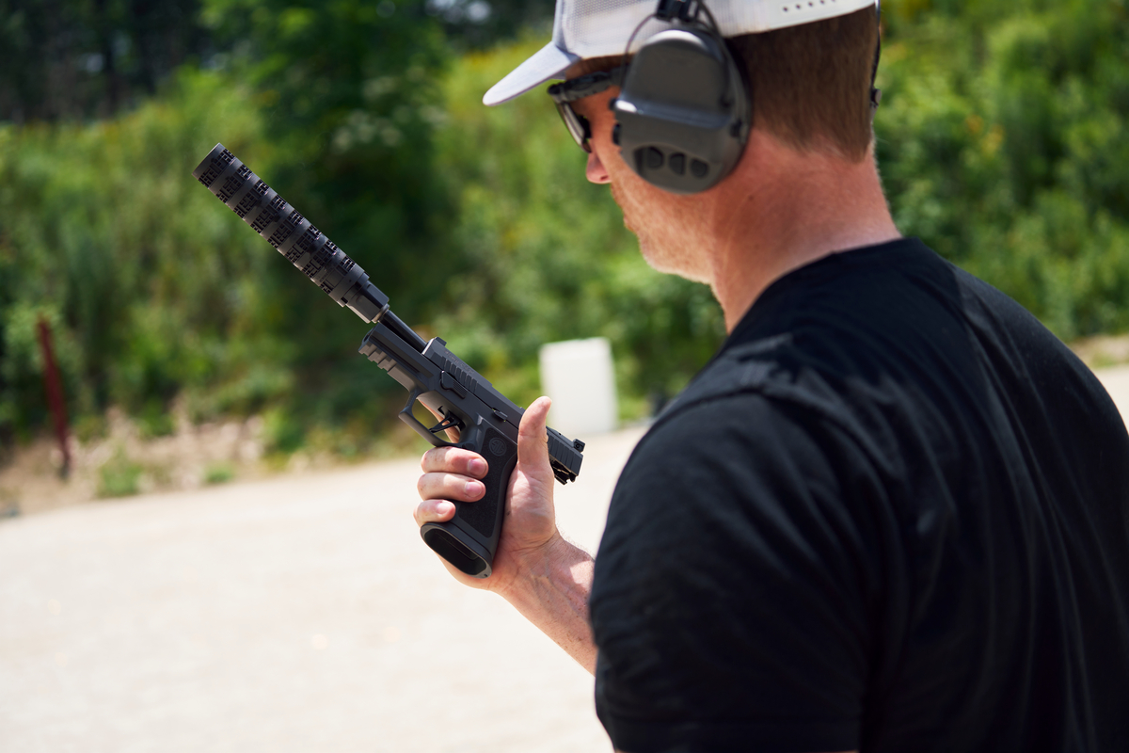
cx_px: 564
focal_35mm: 70
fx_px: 2195
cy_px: 376
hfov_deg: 28.8
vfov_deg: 19.5
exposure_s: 1/640
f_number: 4
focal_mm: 70
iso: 100
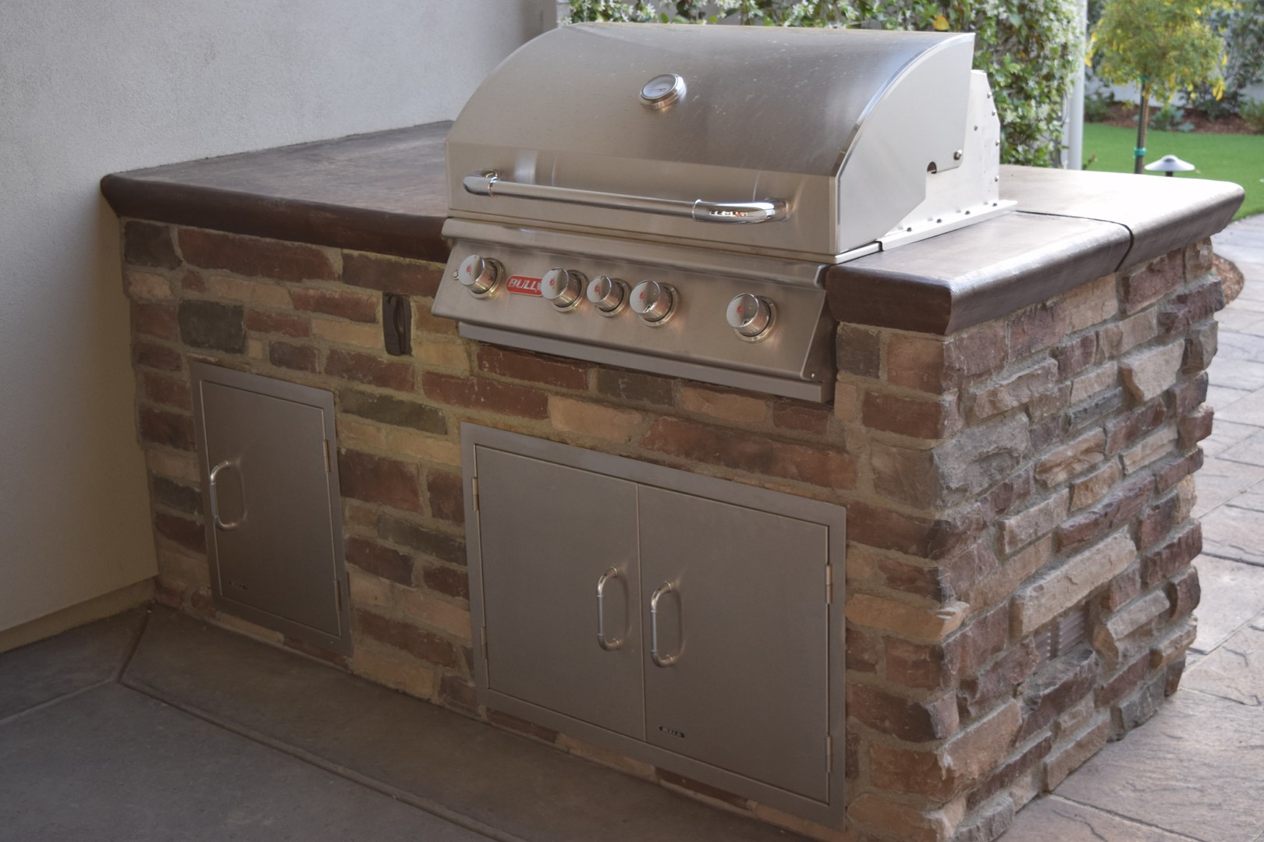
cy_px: 421
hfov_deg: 37.9
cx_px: 632
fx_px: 1843
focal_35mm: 52
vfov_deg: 25.8
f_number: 4.5
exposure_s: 1/80
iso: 400
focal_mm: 35
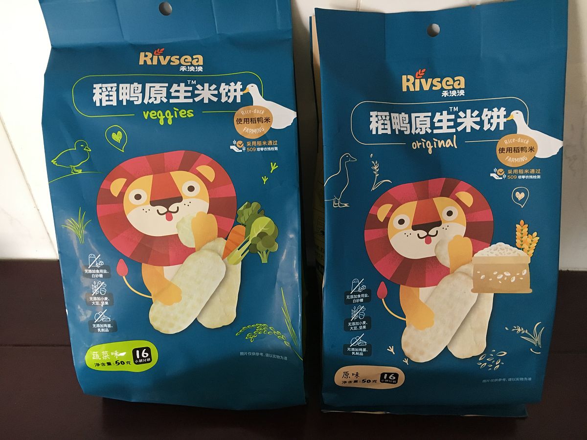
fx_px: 492
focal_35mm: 29
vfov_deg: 48.2
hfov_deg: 61.7
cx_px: 294
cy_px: 220
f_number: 2.2
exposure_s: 1/33
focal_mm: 4.15
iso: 160
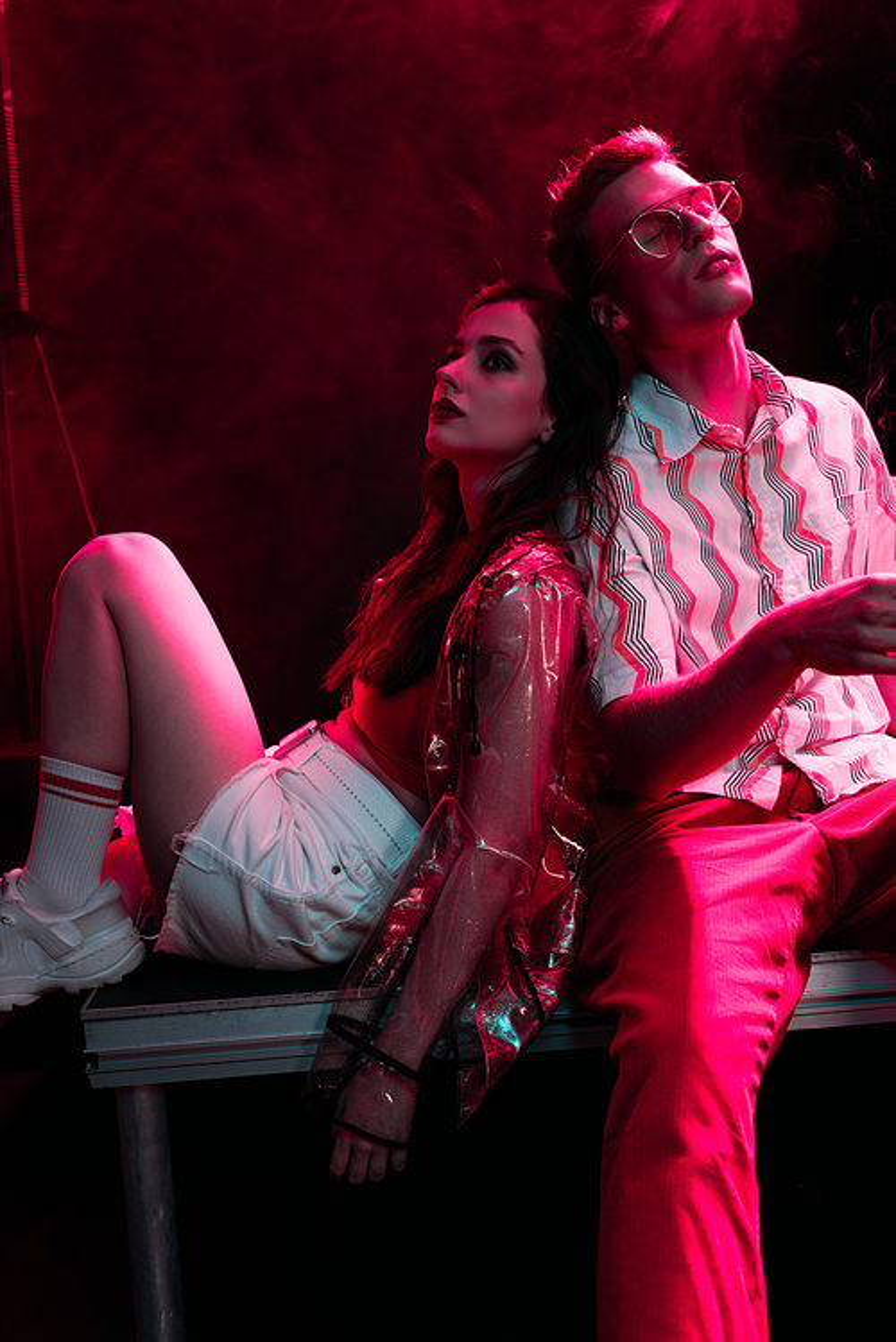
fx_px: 1305
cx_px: 448
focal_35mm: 35
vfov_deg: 54.4
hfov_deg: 37.9
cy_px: 671
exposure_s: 1/200
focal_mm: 35
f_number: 4.5
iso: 250
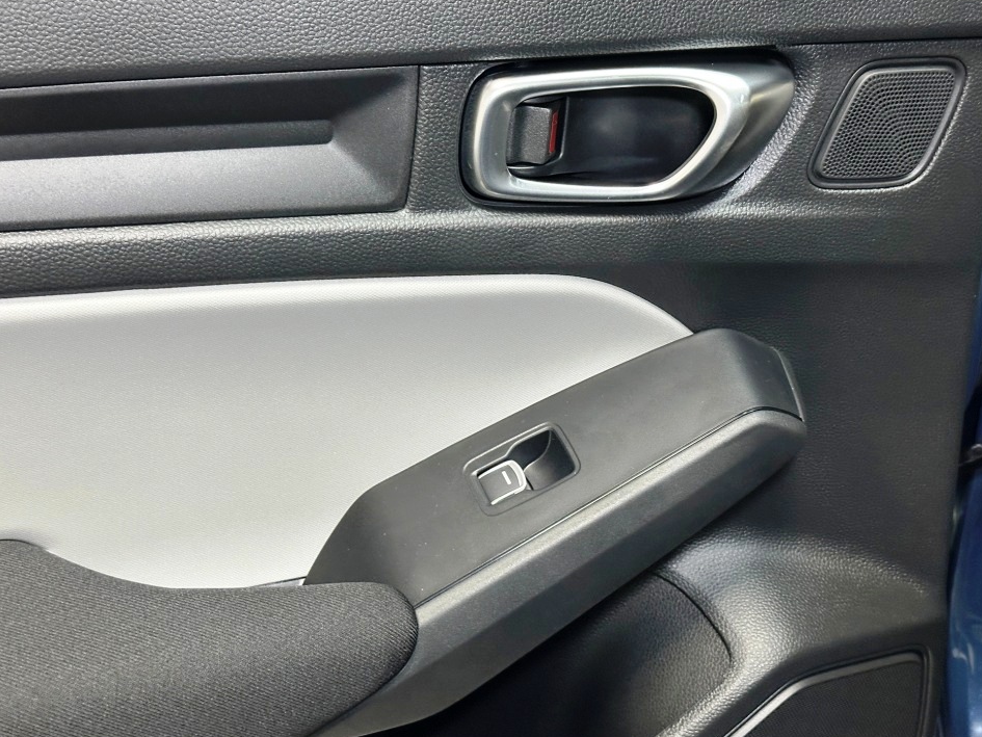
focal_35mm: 52
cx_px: 514
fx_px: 1475
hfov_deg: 36.8
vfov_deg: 28.0
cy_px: 368
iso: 500
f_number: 1.78
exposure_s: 1/40
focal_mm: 6.86
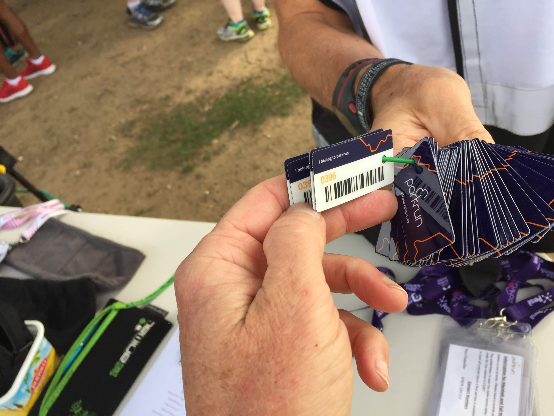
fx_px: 464
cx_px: 277
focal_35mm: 29
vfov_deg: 48.2
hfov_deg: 61.7
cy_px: 208
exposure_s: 1/439
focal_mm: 4.15
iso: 32
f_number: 2.2
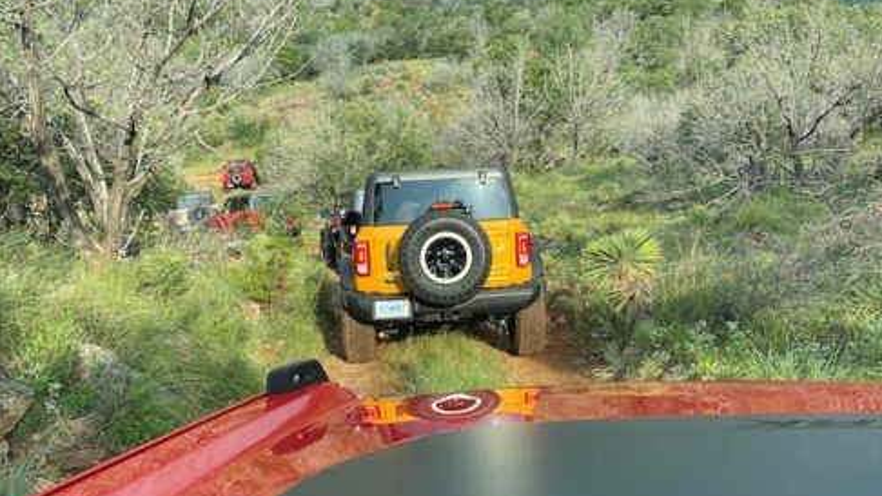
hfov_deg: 56.5
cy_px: 263
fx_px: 818
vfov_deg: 33.7
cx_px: 483
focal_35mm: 35
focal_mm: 4.25
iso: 32
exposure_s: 1/884
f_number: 1.8
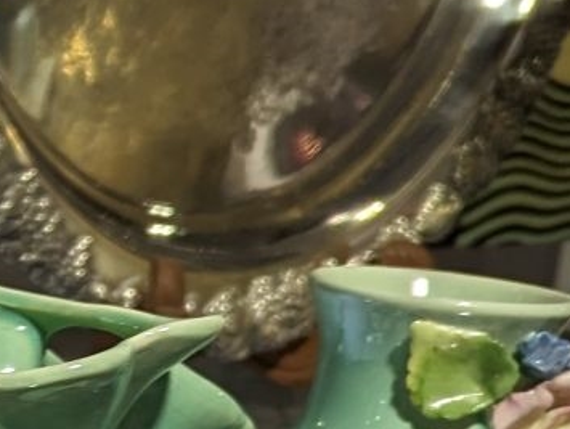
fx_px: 2275
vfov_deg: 10.6
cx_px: -814
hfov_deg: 11.6
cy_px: 506
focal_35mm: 138
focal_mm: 6.81
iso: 39
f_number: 1.85
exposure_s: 1/100
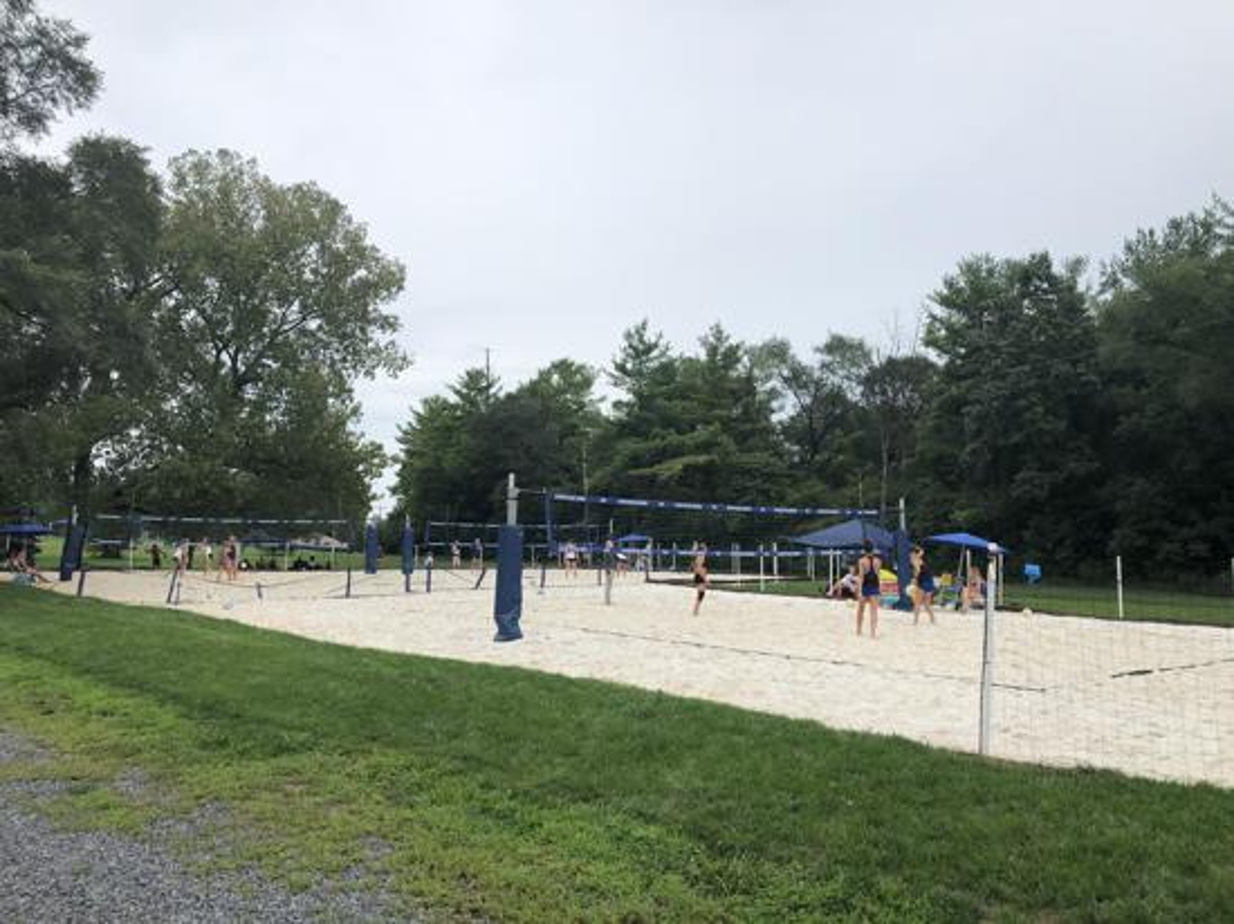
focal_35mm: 28
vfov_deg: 49.7
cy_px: 462
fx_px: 998
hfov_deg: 63.5
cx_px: 617
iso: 20
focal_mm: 3.99
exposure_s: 1/1845
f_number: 1.8
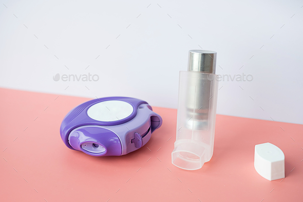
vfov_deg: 18.2
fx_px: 631
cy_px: 101
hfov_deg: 27.0
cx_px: 152
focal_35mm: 75
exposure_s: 1/250
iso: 250
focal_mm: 50
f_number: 4
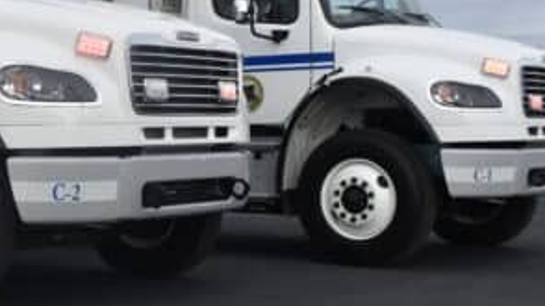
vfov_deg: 16.3
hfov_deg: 26.8
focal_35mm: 74
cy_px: 102
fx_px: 1069
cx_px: -17
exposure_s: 1/250
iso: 100
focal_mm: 18
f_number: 6.3
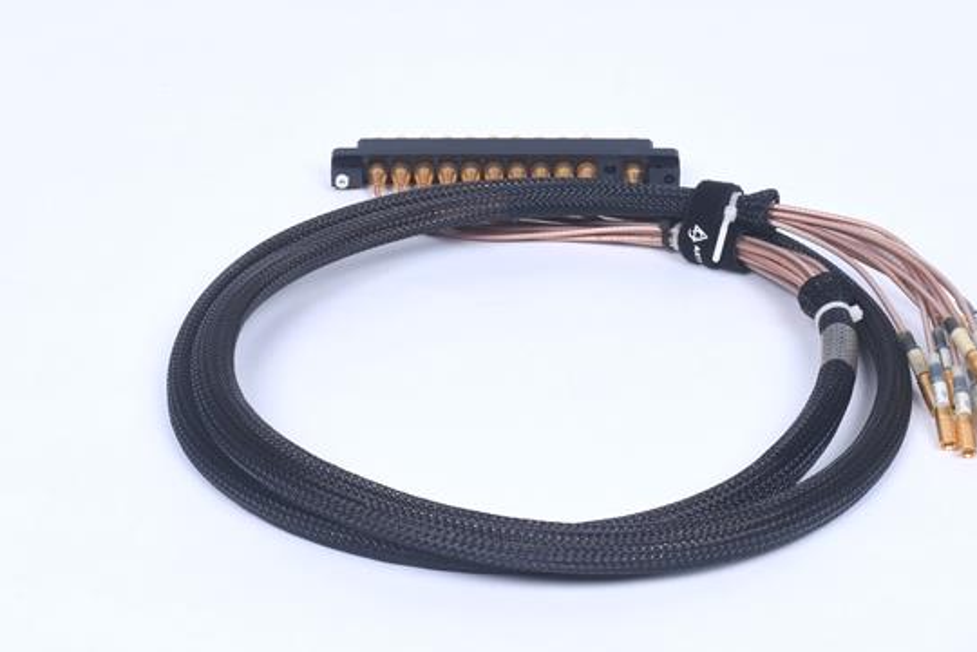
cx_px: 541
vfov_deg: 19.5
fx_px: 1900
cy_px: 357
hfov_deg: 28.8
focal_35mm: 70
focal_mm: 42
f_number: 16
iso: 200
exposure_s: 1/200
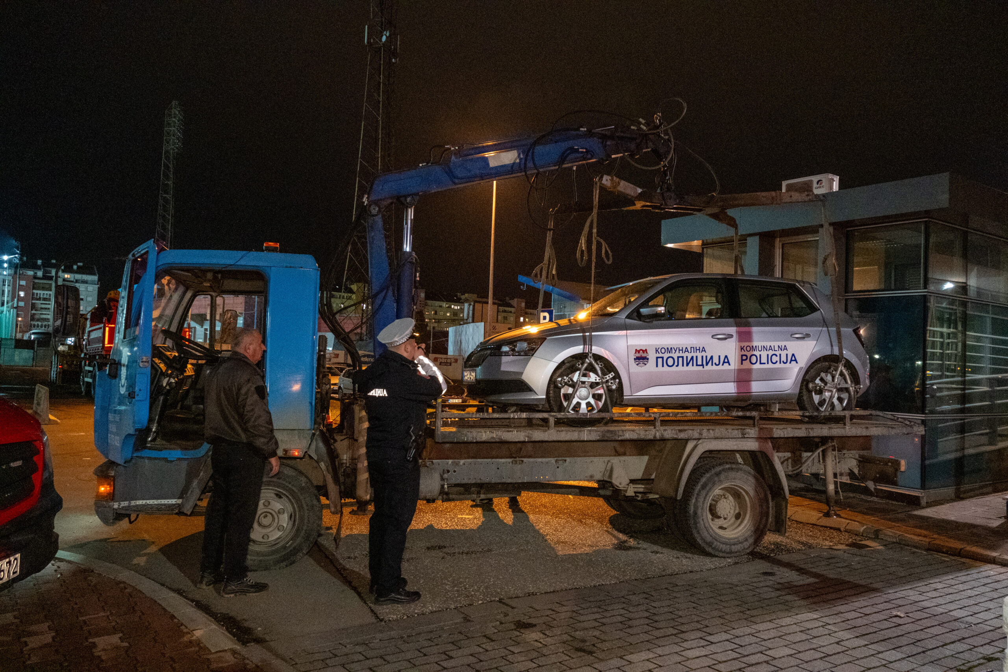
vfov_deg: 47.9
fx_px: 756
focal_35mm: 27
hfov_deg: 67.4
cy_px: 336
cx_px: 504
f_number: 4
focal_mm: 18
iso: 8000
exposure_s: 1/50
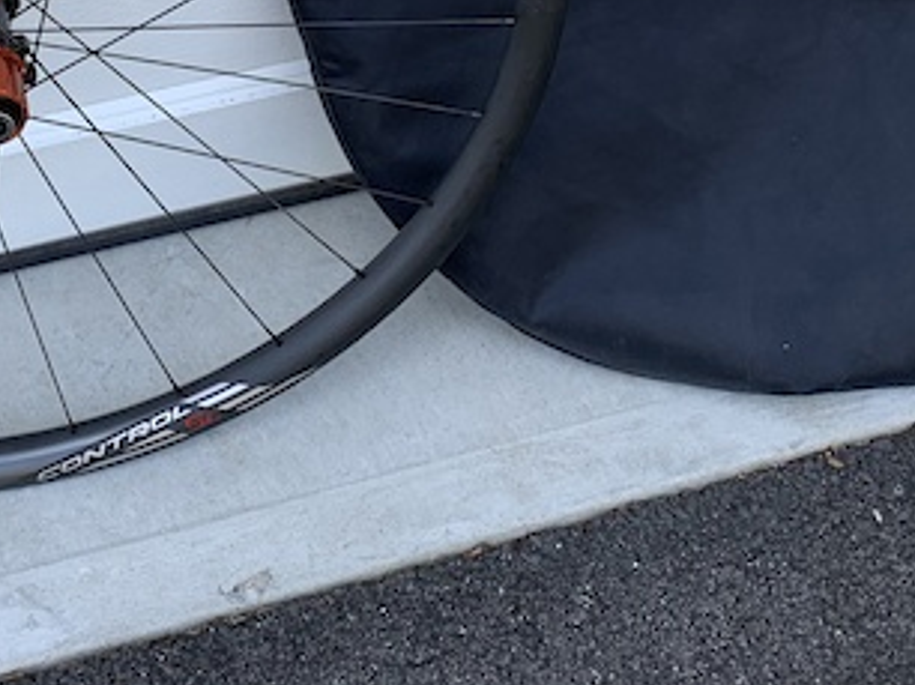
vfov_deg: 20.2
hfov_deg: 28.4
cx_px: 305
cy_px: -144
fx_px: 1796
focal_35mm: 68
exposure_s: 1/301
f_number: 1.8
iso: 25
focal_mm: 4.25
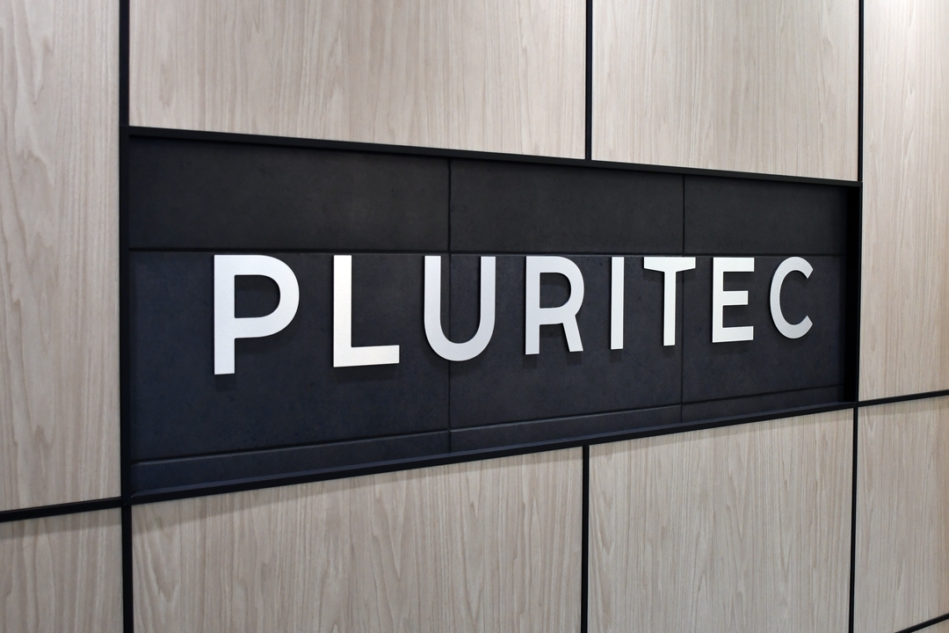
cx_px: 474
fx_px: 870
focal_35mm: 33
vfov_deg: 40.0
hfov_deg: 57.2
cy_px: 316
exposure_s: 1/125
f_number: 3.5
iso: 800
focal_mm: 22
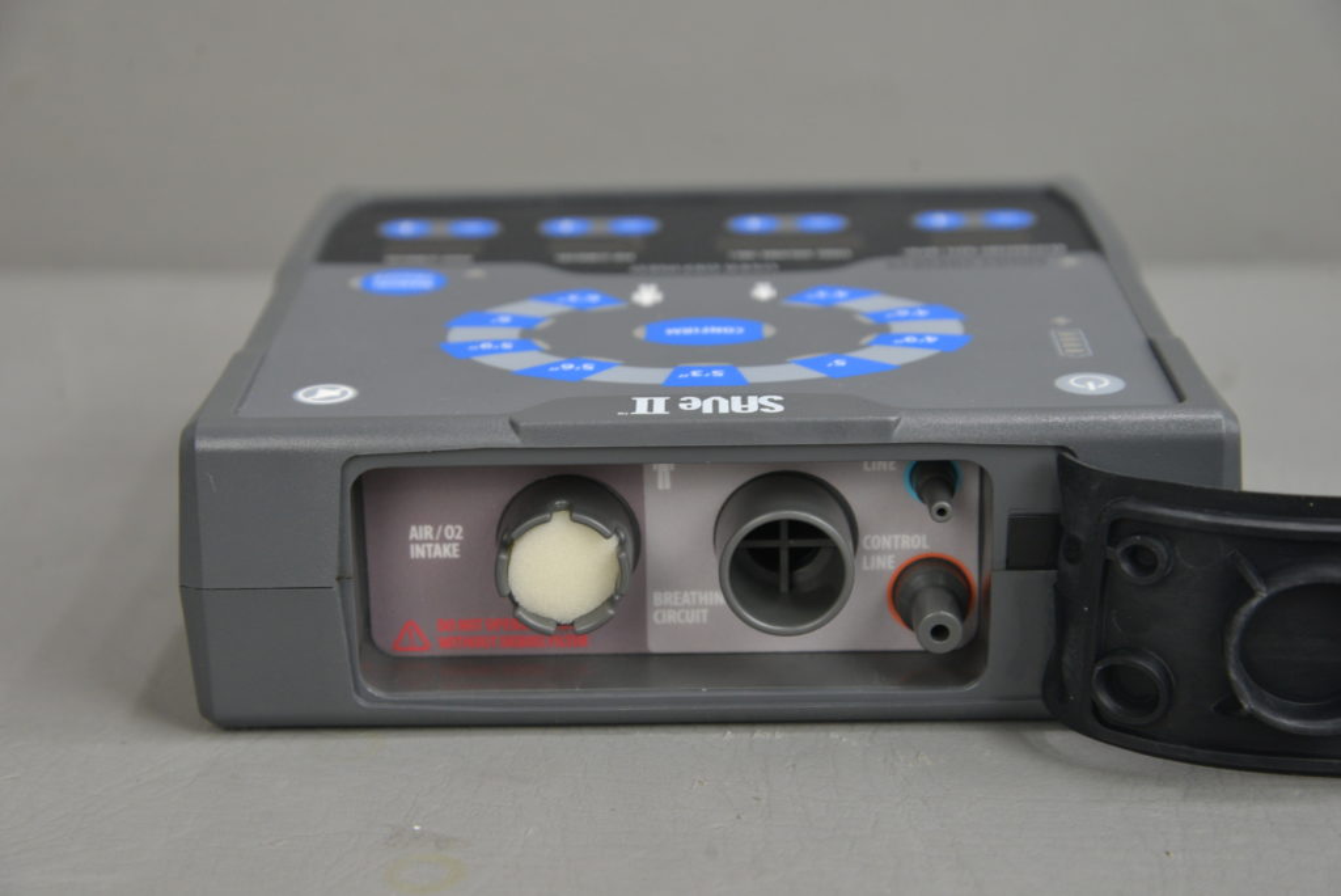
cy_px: 448
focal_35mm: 85
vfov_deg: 16.1
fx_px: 3168
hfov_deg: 23.9
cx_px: 670
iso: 1000
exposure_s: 1/80
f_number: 7.1
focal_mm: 85
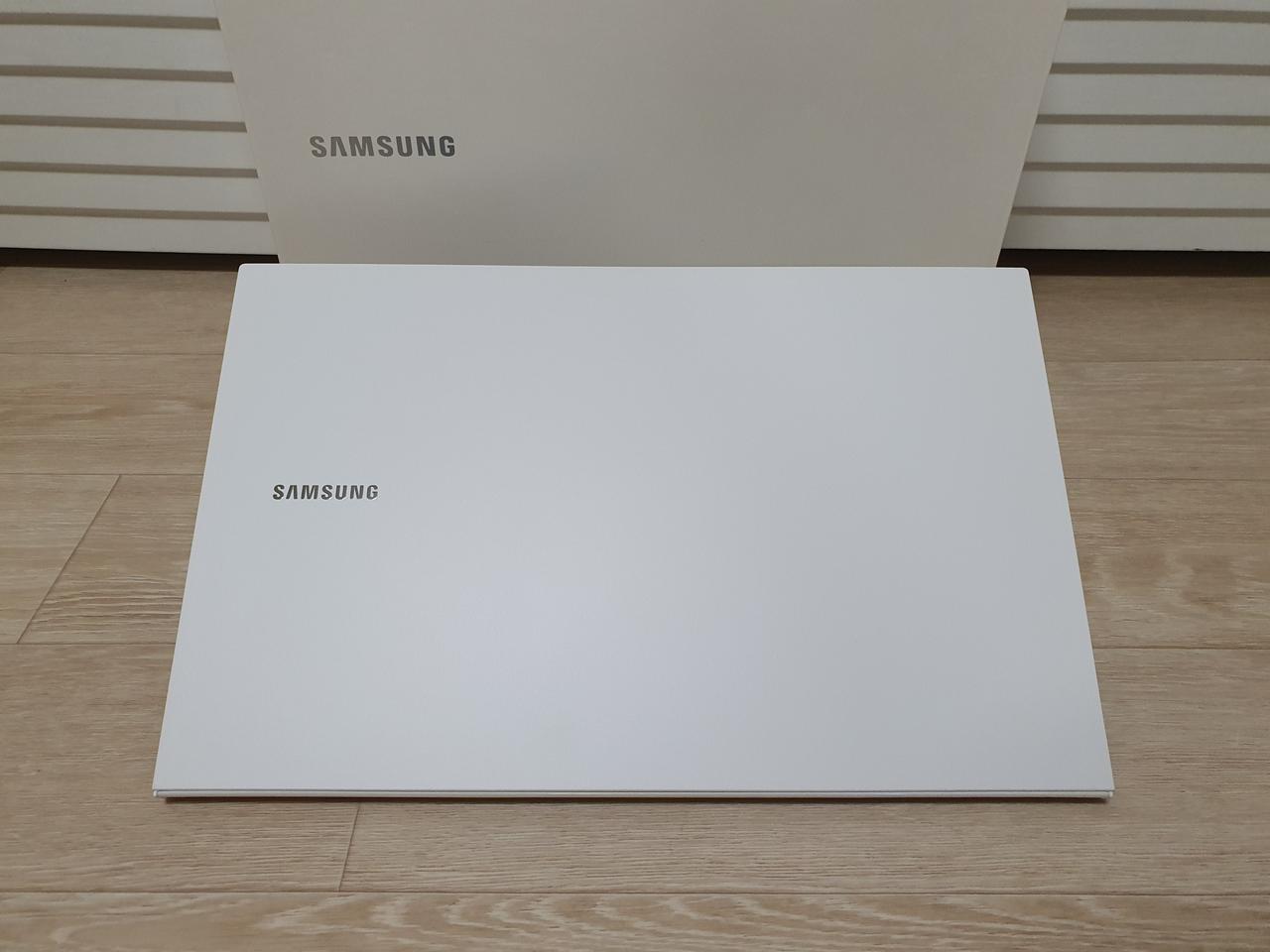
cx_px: 635
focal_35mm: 26
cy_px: 476
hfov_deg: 67.3
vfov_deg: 53.1
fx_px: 954
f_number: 2.4
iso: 320
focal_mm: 4.32
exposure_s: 1/120
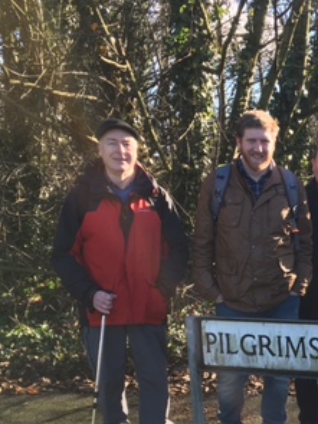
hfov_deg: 22.0
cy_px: 316
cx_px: 350
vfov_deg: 30.2
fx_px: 772
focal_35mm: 63
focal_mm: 4.15
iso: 25
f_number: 2.2
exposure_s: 1/225
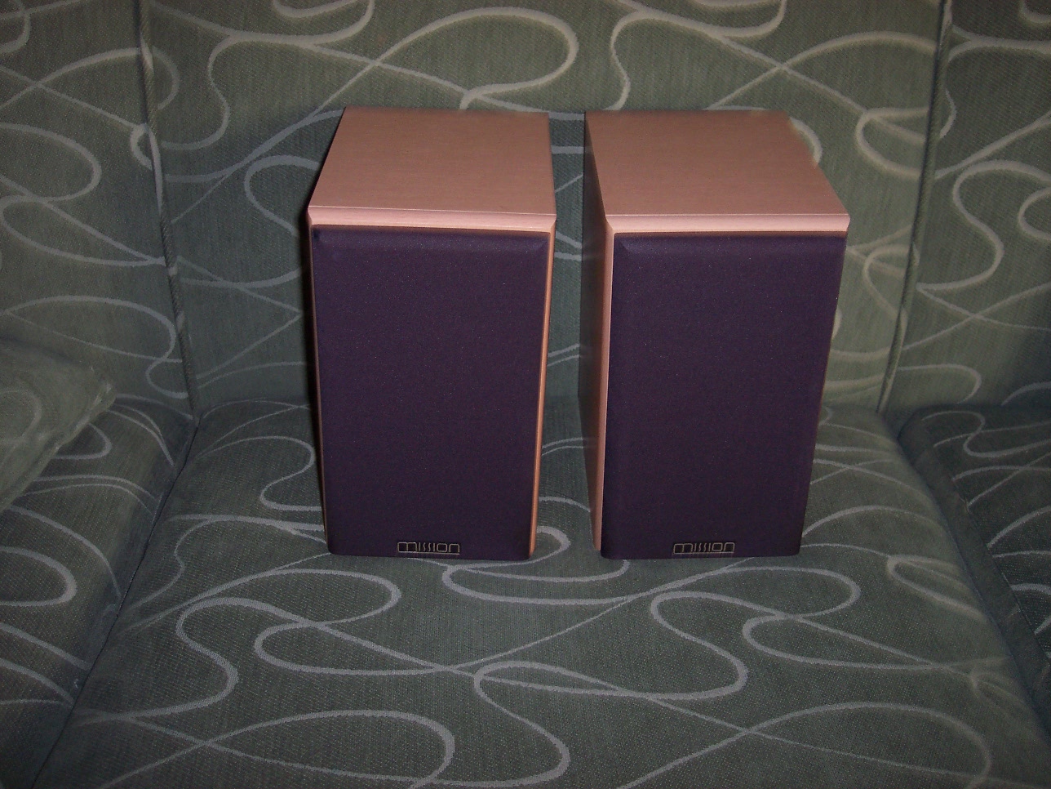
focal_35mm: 38
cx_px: 526
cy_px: 394
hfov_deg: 49.0
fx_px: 1154
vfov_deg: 37.7
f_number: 2.8
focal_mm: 8
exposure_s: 1/30
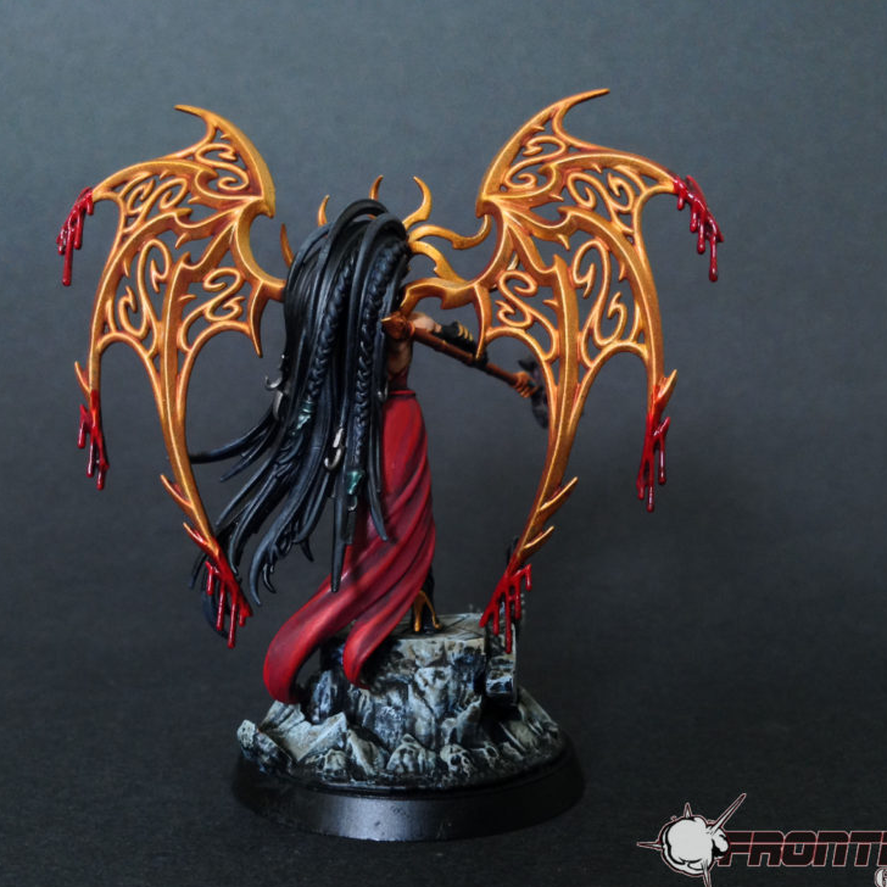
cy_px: 465
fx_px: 1189
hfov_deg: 40.9
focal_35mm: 41
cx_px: 396
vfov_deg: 40.9
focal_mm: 4.12
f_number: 2.4
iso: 100
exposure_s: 1/20
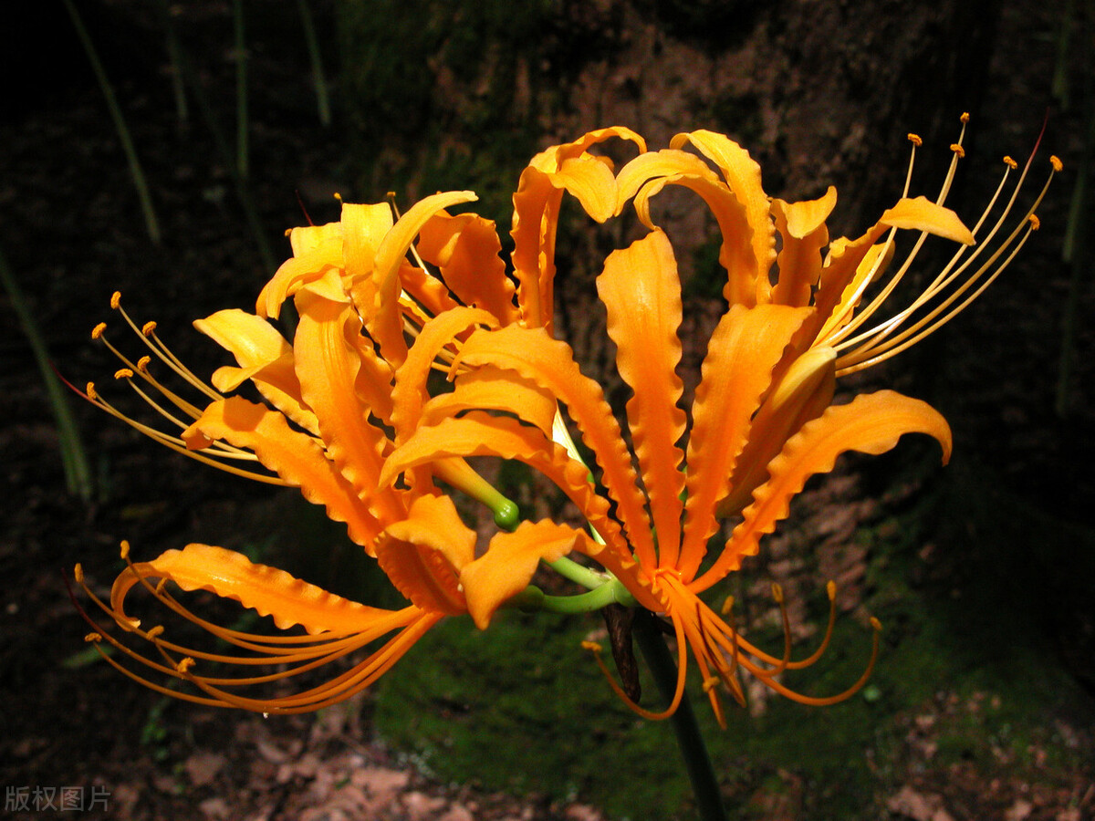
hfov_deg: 31.7
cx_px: 548
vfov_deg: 24.0
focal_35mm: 61
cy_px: 410
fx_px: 1930
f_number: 6.4
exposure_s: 1/113
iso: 200
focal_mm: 15.7
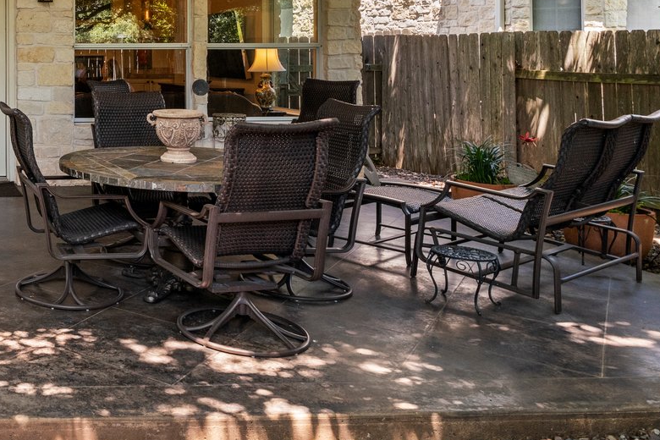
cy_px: 42
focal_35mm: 42
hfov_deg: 38.2
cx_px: -72
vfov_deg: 30.5
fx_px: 770
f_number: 8
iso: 1000
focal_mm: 16
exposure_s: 1/50
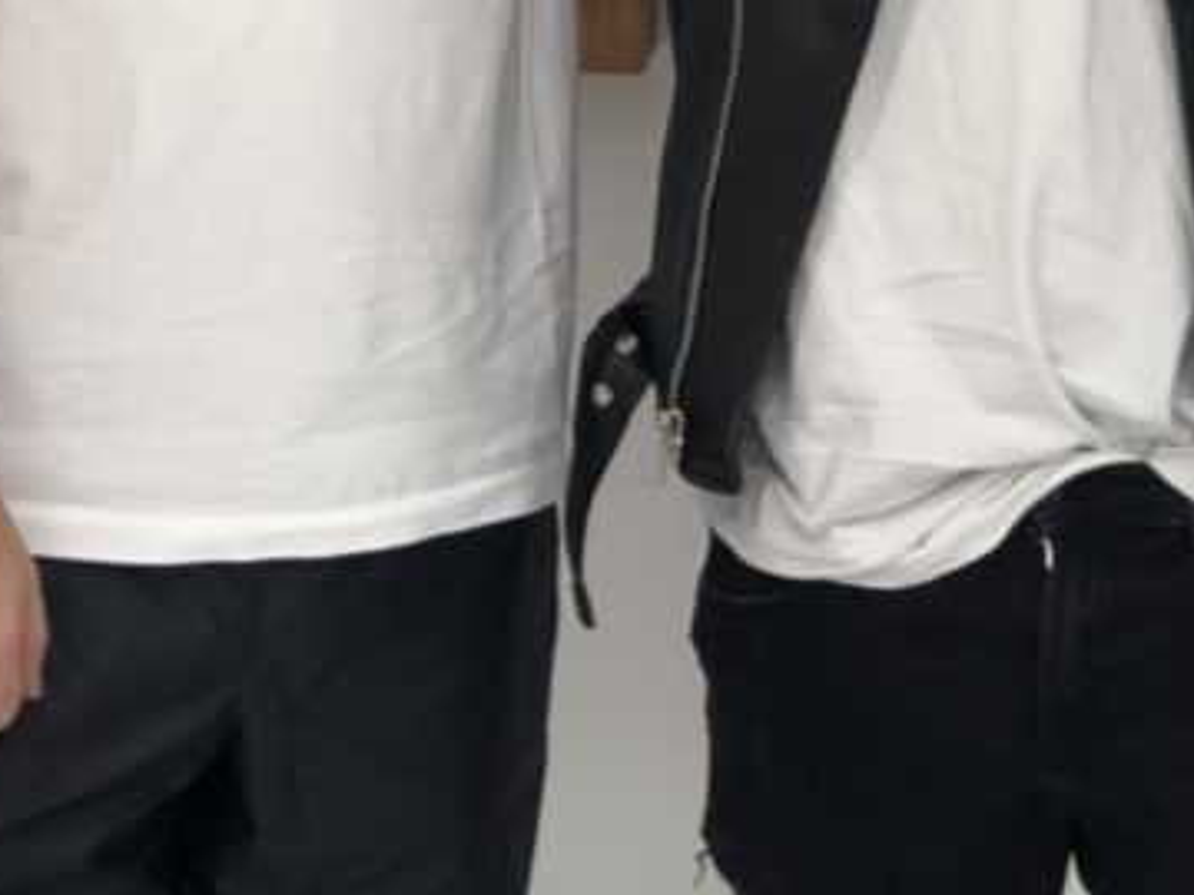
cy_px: -608
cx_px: 912
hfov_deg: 10.2
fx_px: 6657
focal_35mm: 193
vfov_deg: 7.5
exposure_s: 1/33
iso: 20
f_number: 2.8
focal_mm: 6.6
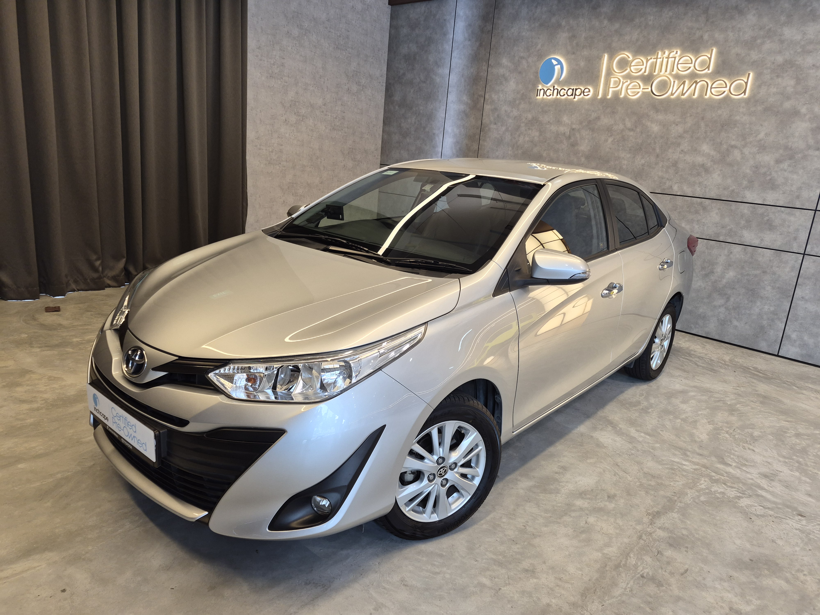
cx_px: 410
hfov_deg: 73.9
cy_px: 308
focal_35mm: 23
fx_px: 545
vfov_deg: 58.9
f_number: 1.8
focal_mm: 5.4
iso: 160
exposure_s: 1/100
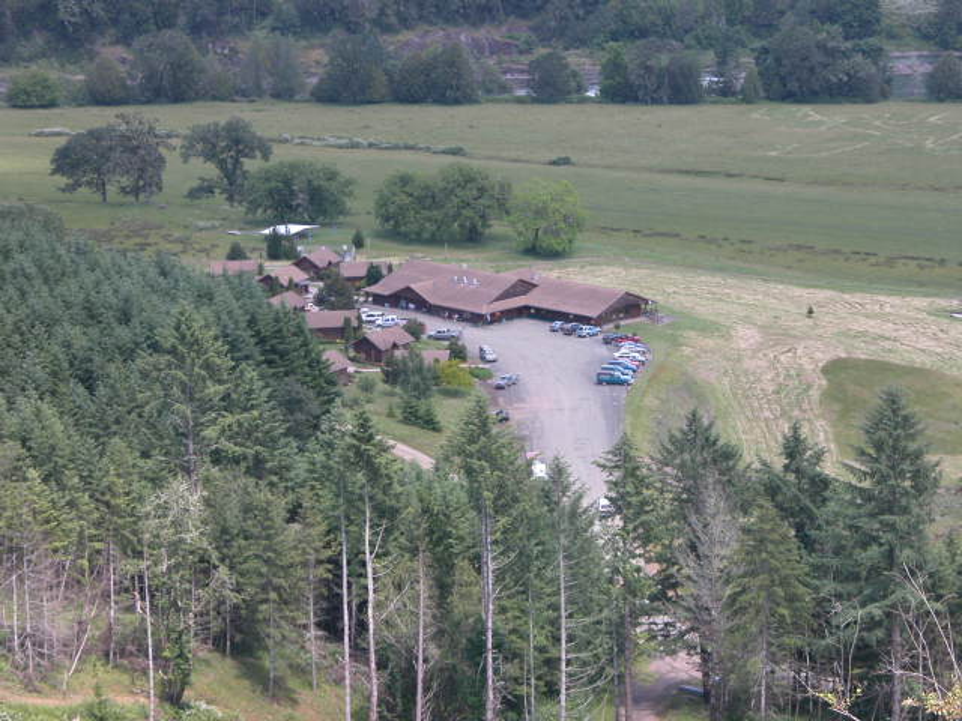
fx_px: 3224
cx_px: 481
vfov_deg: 12.8
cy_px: 360
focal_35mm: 116
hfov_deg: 17.0
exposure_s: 1/184
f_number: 4.2
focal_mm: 29.5
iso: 100
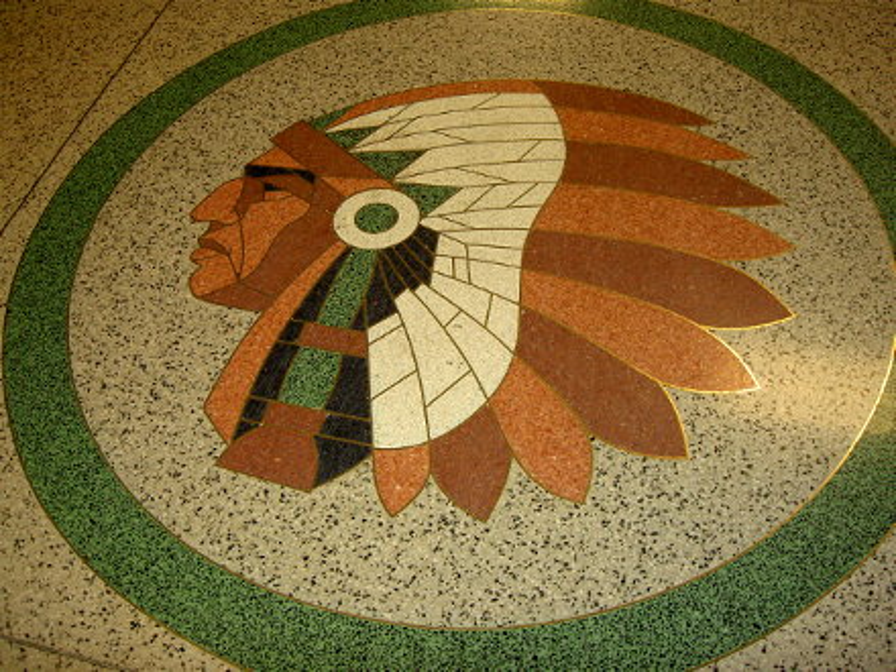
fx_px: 1009
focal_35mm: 39
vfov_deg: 36.8
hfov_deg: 47.9
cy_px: 336
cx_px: 448
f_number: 2.8
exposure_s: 1/60
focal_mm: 8
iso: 100
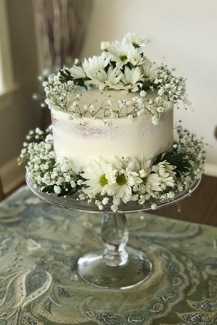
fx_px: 542
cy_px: 162
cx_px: 109
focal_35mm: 60
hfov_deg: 22.6
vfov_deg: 33.4
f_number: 2.8
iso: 160
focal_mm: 6.6
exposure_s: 1/60
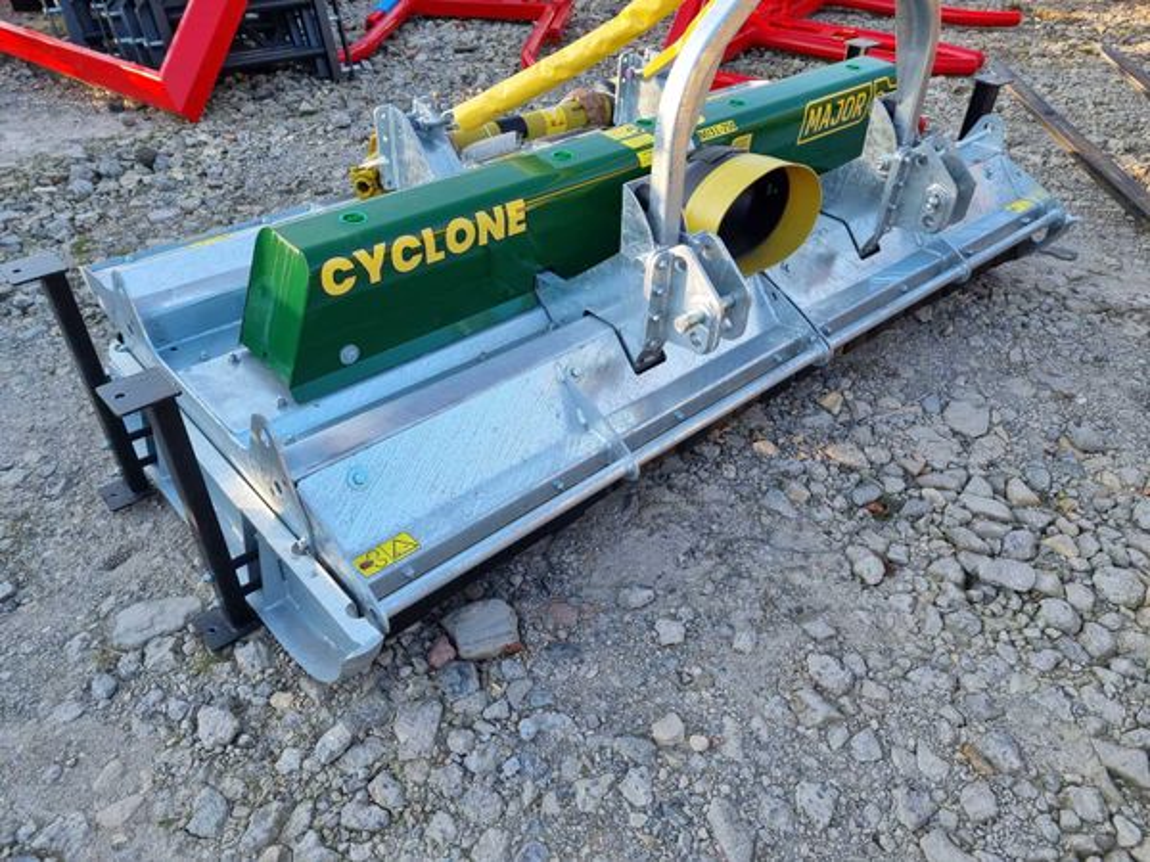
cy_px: 431
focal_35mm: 26
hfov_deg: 67.3
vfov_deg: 53.1
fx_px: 864
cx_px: 575
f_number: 1.8
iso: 50
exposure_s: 1/323
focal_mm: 5.4
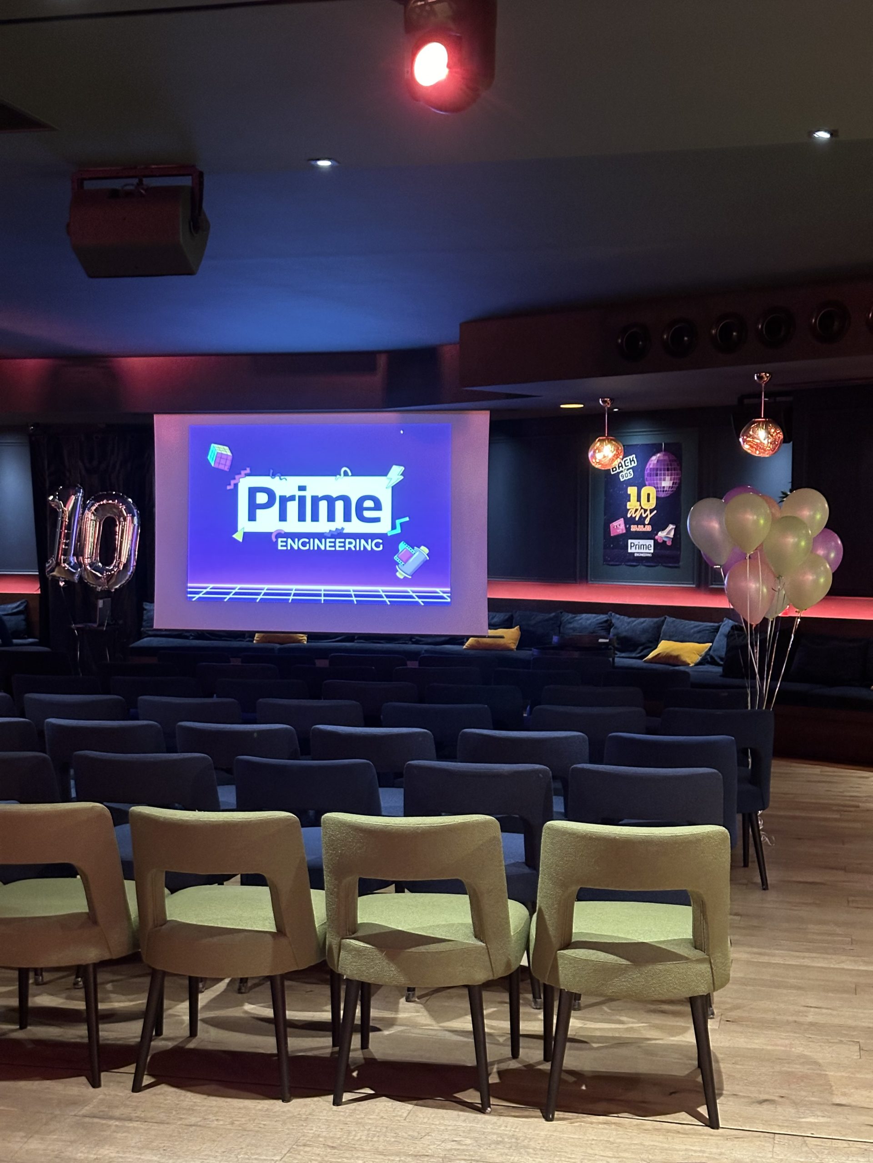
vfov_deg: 39.7
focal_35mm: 48
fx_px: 1614
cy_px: 582
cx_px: 436
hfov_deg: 30.3
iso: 500
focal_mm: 6.86
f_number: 1.78
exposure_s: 1/25
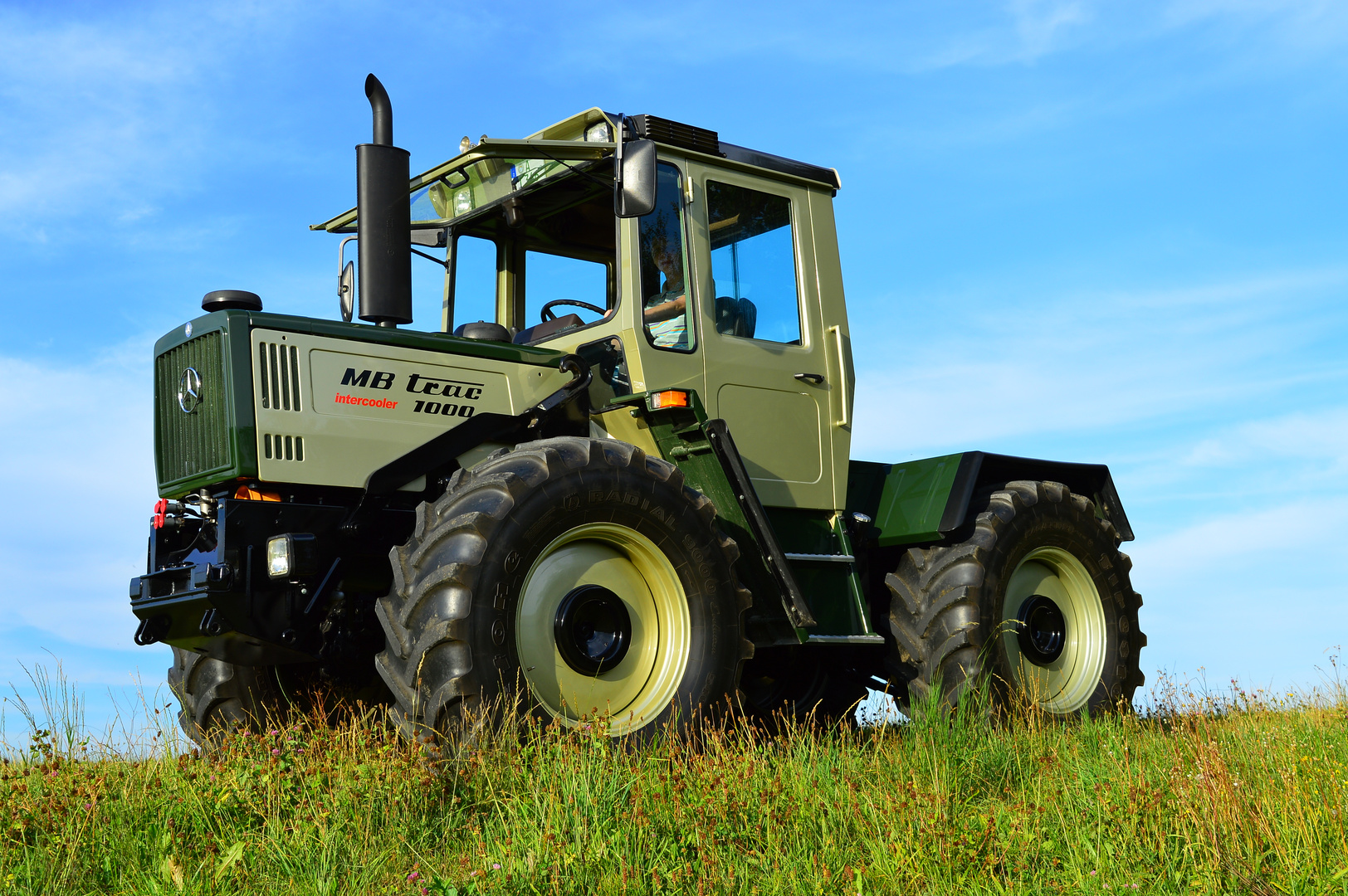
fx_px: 1627
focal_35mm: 44
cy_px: 448
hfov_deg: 45.0
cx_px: 674
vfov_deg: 30.8
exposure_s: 1/160
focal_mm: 29
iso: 100
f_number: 8
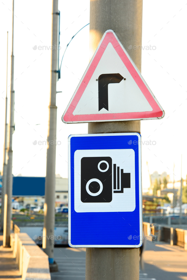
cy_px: 140
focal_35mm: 140
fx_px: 1090
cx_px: 94
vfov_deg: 14.6
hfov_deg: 9.8
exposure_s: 1/160
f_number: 8
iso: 250
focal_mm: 140
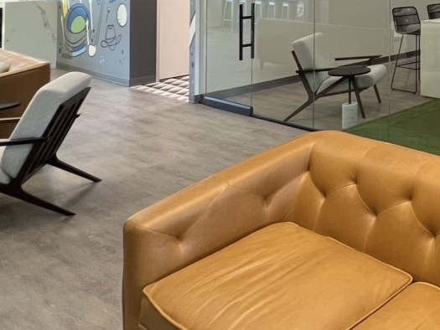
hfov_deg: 33.8
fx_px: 483
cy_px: -42
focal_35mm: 38
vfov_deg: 32.6
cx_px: 583
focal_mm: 1.57
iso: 160
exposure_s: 1/60
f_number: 1.8
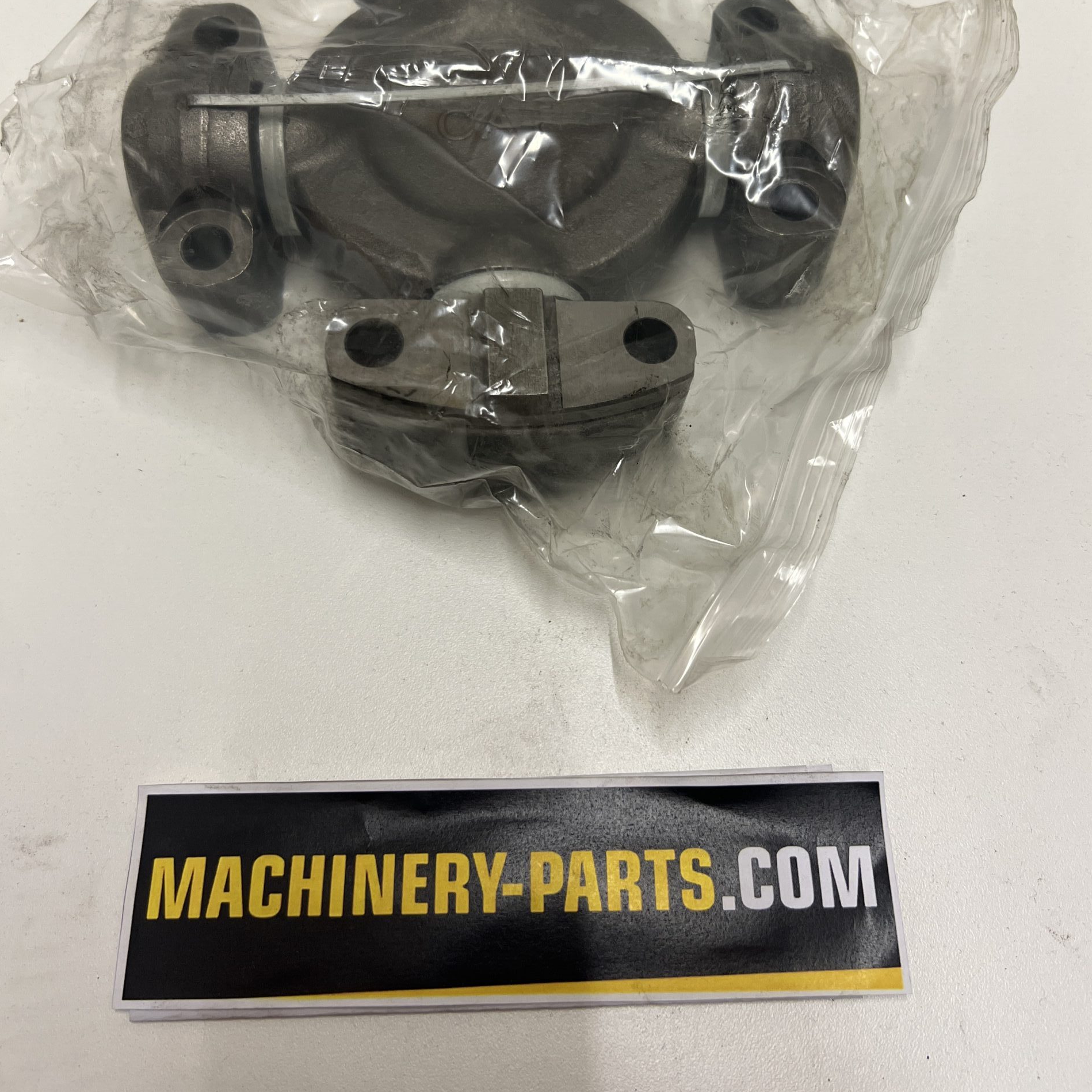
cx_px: 549
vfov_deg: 51.7
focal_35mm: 31
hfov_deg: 52.5
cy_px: 380
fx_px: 1106
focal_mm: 5.7
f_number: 1.5
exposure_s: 1/100
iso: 125
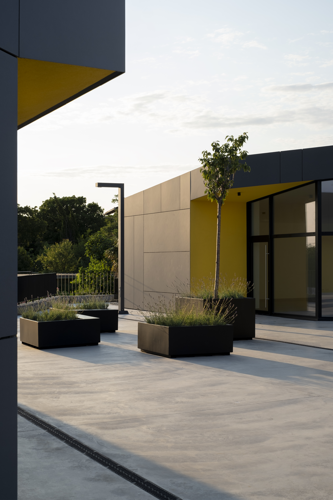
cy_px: 250
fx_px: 735
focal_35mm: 53
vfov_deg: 37.5
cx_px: 166
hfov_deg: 25.5
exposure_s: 1/125
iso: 160
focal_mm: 35
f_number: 8
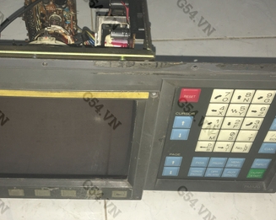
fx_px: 424
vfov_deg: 29.1
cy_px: 107
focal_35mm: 52
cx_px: 96
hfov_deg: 35.7
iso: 32
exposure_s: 1/17
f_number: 2.2
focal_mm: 4.15
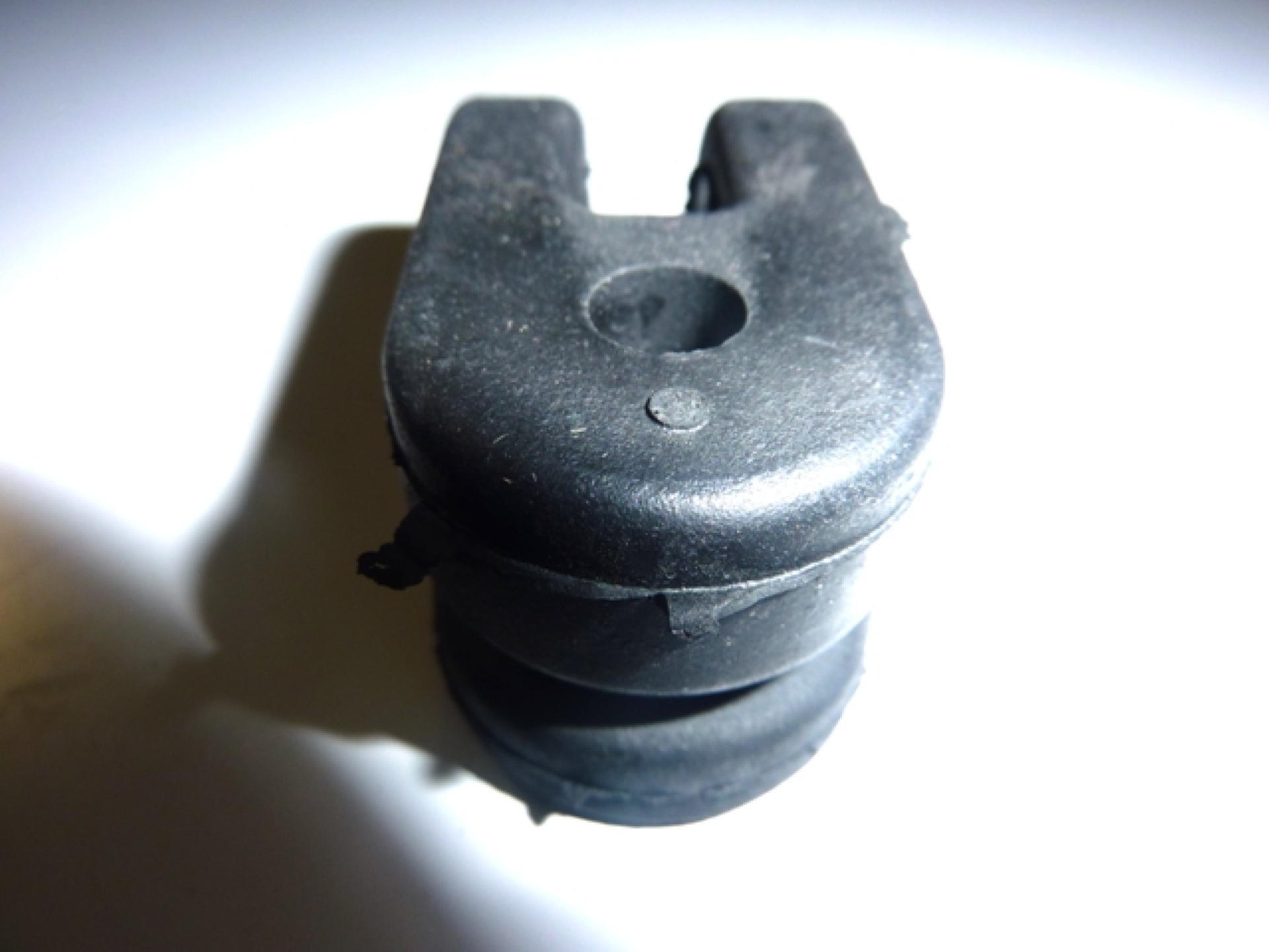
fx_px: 916
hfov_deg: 69.4
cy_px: 476
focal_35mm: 25
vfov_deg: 54.9
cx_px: 634
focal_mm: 4.1
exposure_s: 1/60
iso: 100
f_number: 4
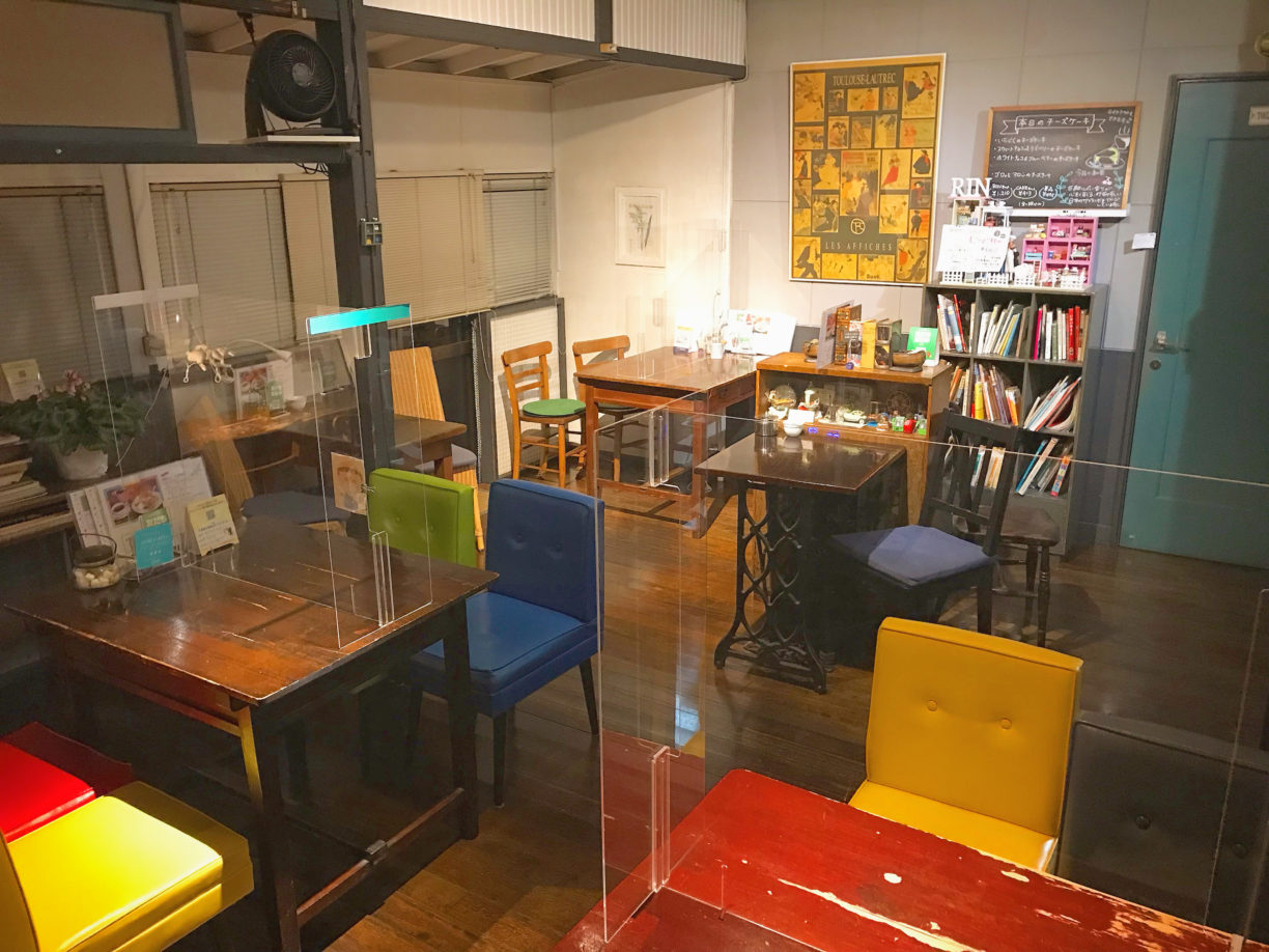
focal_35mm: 28
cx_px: 634
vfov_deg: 49.7
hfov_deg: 63.4
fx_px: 1026
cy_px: 476
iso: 100
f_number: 1.8
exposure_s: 1/6
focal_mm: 3.99
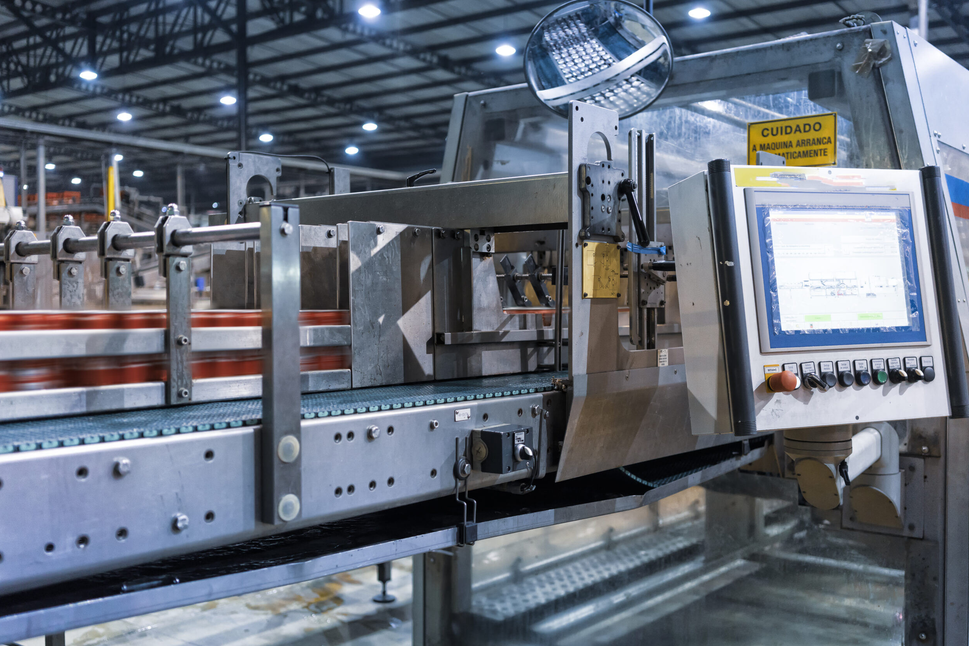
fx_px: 969
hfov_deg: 53.1
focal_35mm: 36
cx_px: 494
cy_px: 331
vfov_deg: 36.9
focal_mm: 35
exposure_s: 1/80
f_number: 2.8
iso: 1600
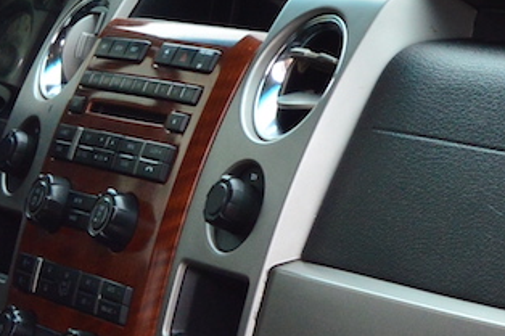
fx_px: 2832
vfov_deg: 6.8
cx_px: -114
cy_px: 184
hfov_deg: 10.0
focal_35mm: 202
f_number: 9
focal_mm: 22
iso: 400
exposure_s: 1/125
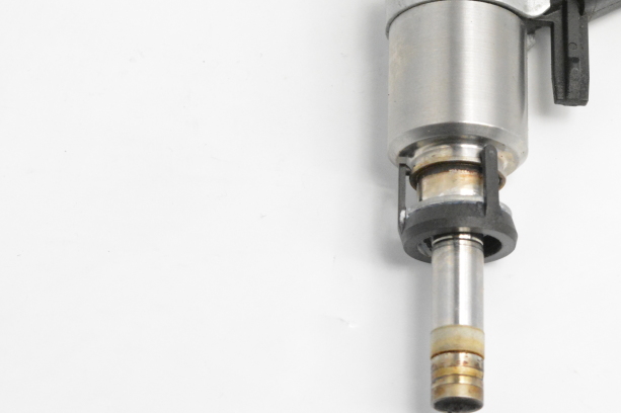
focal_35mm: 138
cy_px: 154
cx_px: 511
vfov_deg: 9.9
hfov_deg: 14.8
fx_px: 2376
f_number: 11
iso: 6400
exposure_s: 1/500
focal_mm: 55
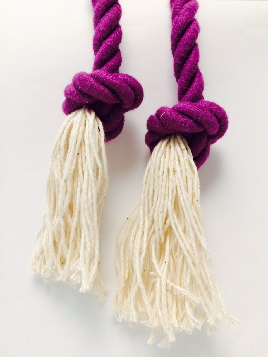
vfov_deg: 61.7
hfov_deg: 48.2
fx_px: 299
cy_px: 178
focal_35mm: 29
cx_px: 134
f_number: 2.2
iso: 50
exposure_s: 1/30
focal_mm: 4.15
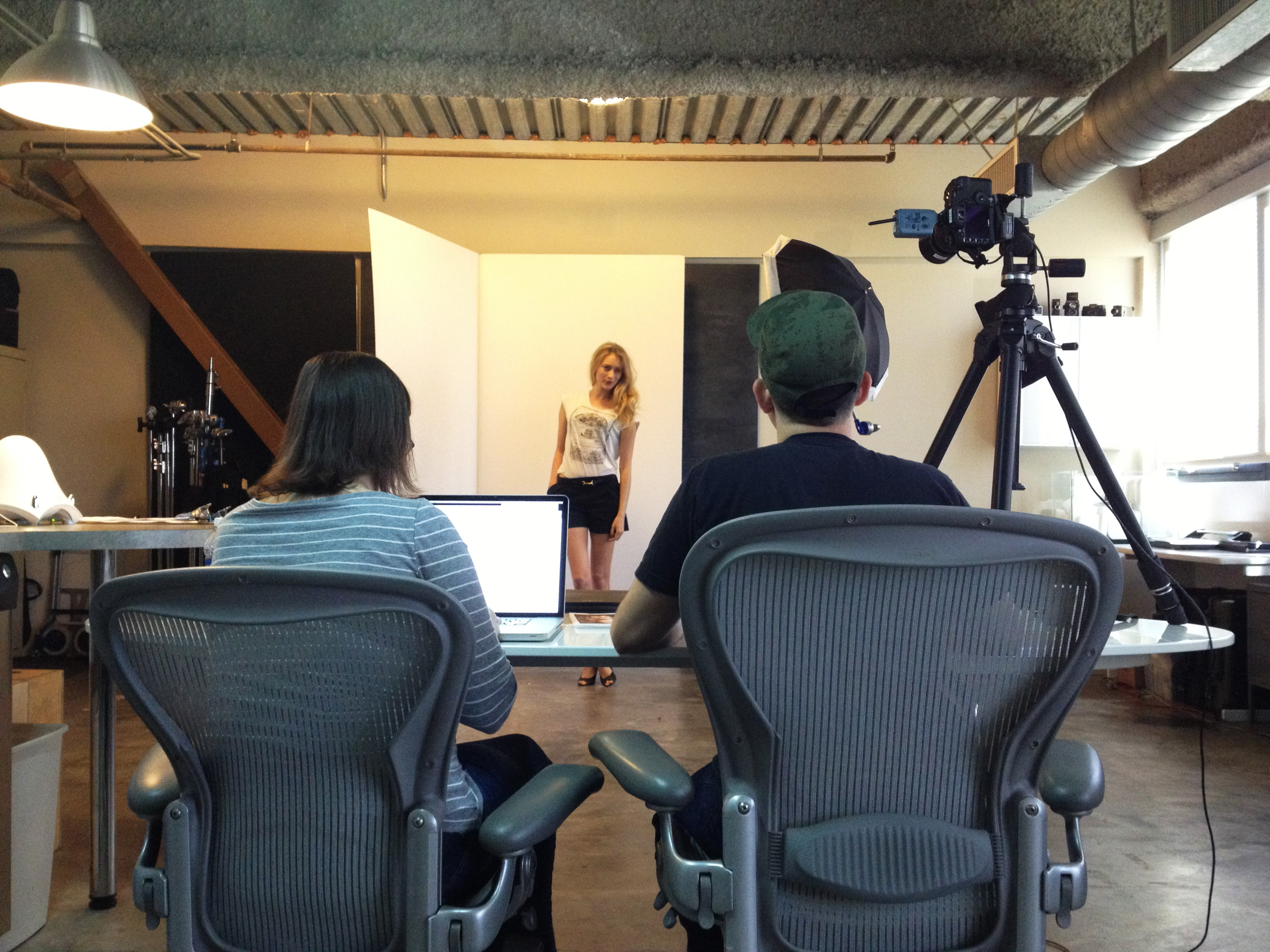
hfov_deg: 52.6
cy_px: 476
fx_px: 1284
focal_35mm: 35
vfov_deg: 40.7
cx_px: 635
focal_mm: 4.28
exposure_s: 1/20
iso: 250
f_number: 2.4
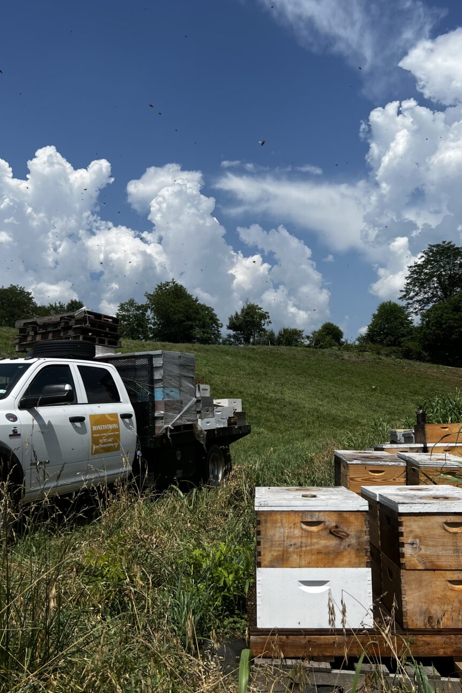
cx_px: 240
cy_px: 328
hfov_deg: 41.1
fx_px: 616
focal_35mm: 32
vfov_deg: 58.7
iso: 50
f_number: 1.5
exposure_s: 1/8000
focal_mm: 5.7
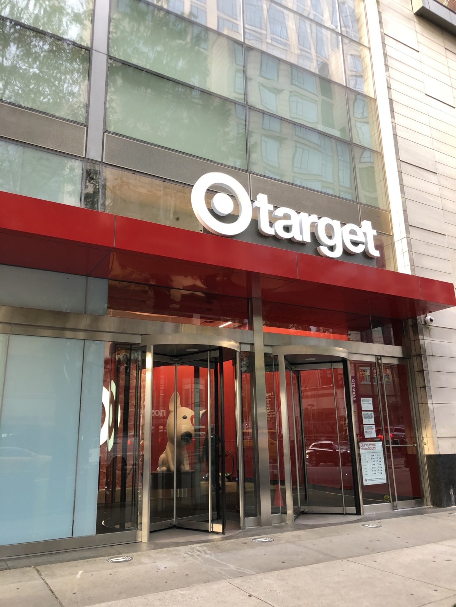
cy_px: 304
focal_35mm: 28
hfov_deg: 49.7
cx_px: 228
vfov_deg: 63.4
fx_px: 492
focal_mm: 3.99
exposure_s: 1/40
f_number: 1.8
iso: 25
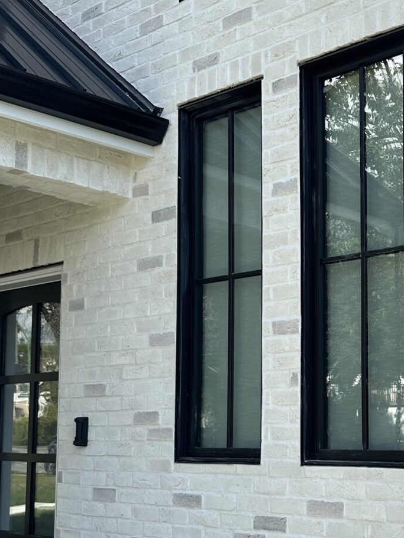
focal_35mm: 54
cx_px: 376
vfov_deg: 35.2
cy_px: 352
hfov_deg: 26.0
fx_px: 840
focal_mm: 6.86
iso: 80
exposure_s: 1/2070
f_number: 1.78
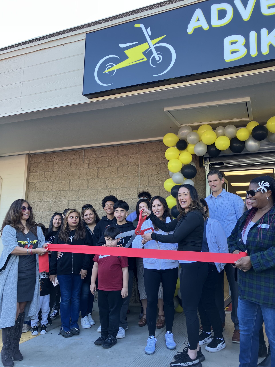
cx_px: 138
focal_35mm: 28
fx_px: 297
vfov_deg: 63.4
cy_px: 184
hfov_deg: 49.7
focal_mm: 3.99
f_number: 1.8
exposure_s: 1/120
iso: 40
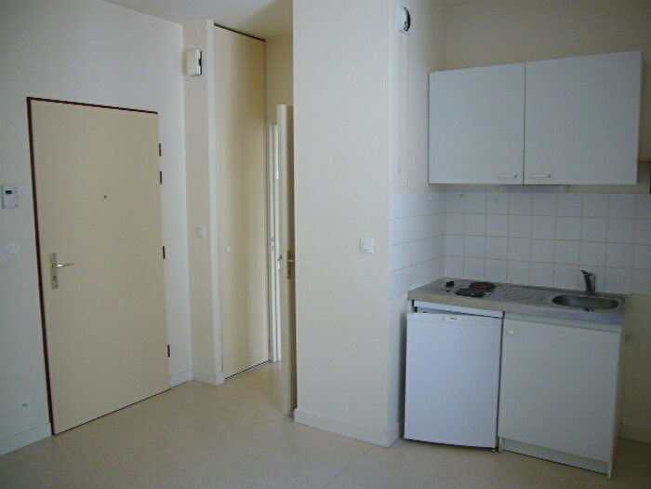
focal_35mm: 28
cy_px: 244
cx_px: 326
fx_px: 527
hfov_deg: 63.4
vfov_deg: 49.7
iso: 100
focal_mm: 4.6
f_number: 2.8
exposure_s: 1/25
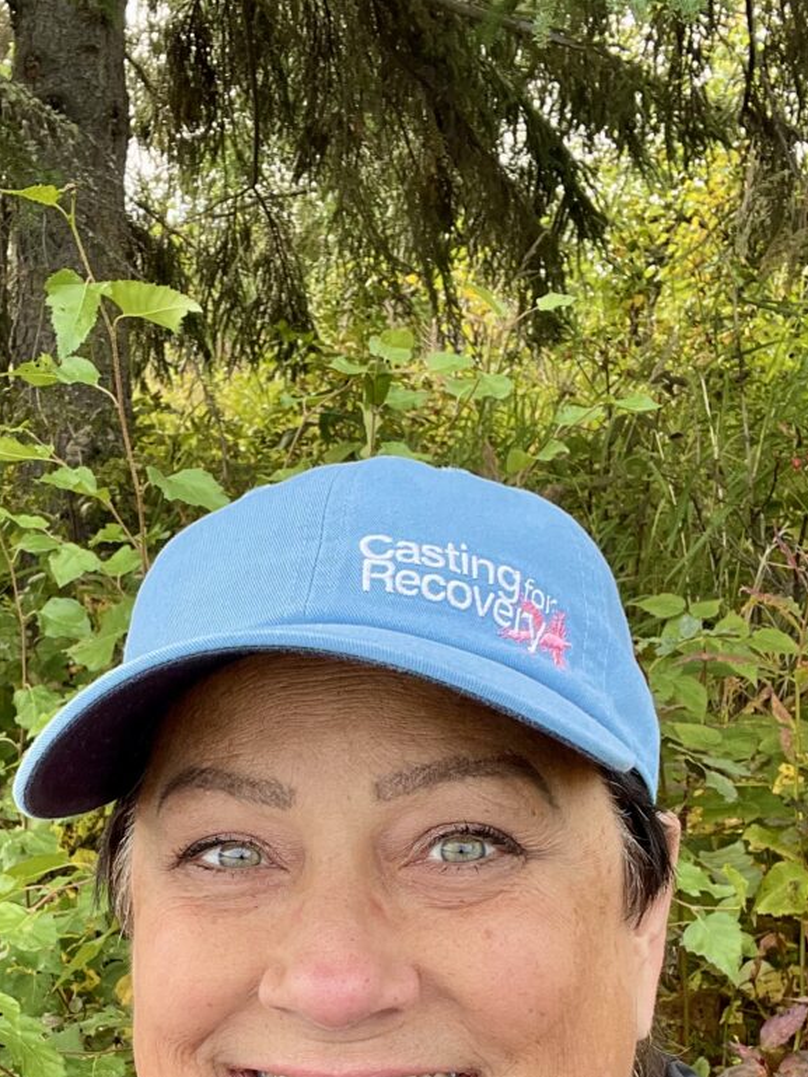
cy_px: 900
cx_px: 174
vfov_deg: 35.3
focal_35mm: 52
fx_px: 1618
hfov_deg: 27.5
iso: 25
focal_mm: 2.71
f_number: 2.2
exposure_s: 1/141
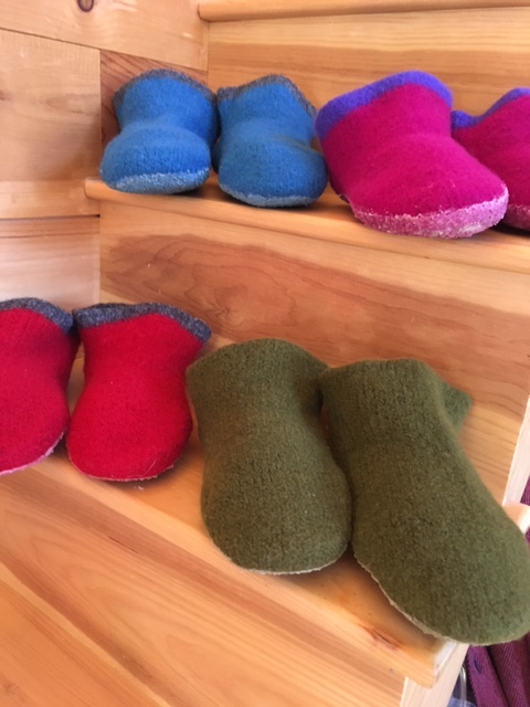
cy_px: 354
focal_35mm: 29
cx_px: 265
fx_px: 592
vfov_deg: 61.7
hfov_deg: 48.2
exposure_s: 1/17
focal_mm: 4.15
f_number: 2.2
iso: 200
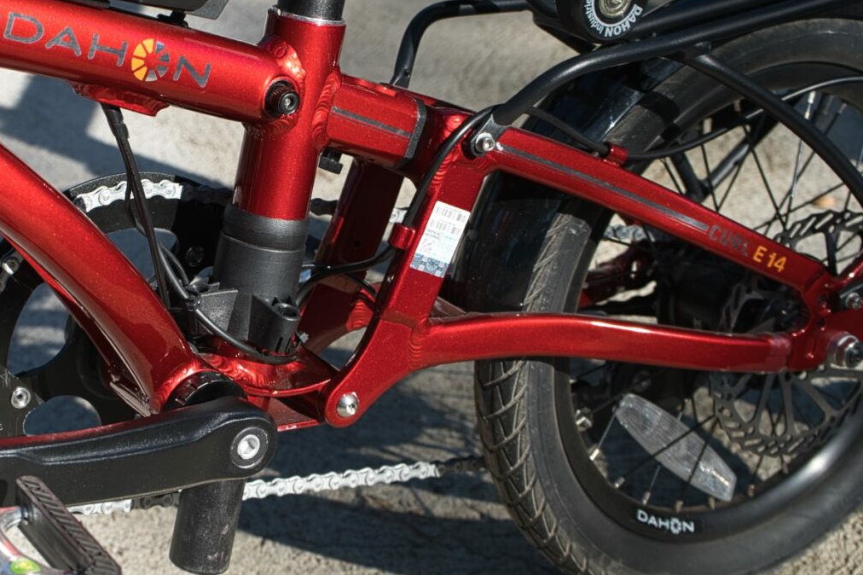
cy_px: 223
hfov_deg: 26.8
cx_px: 165
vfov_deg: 18.4
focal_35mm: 74
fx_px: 1773
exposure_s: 1/320
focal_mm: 39
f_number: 5.6
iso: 100
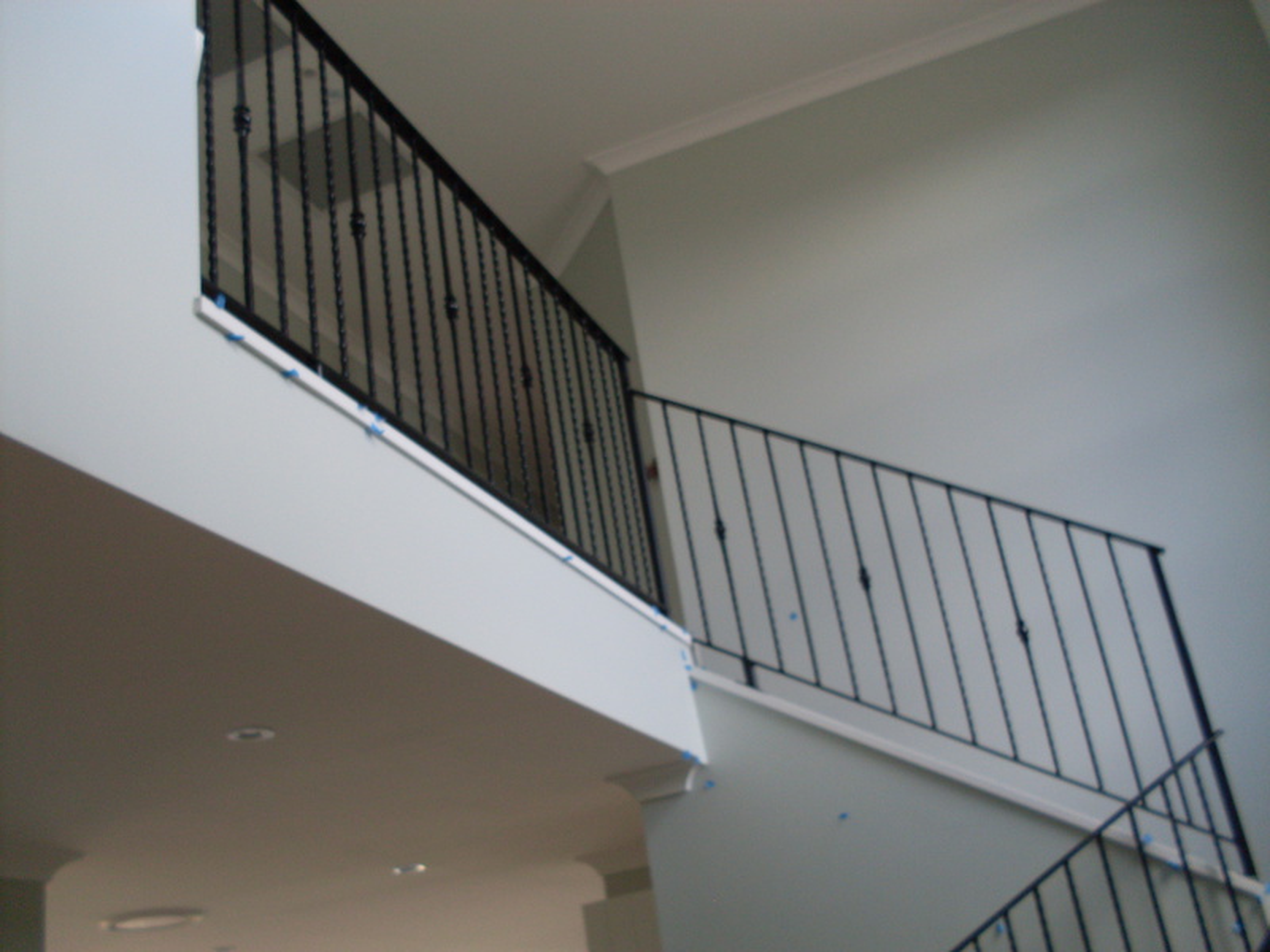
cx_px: 635
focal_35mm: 38
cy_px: 476
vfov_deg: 37.7
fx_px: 1394
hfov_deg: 49.0
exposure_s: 1/90
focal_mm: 6.3
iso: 100
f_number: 2.8
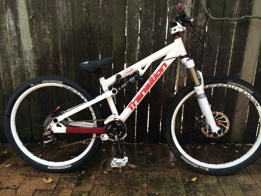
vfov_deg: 46.8
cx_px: 130
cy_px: 98
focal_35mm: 30
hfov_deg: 60.0
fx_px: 226
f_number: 2.2
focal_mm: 4.12
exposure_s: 1/120
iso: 40
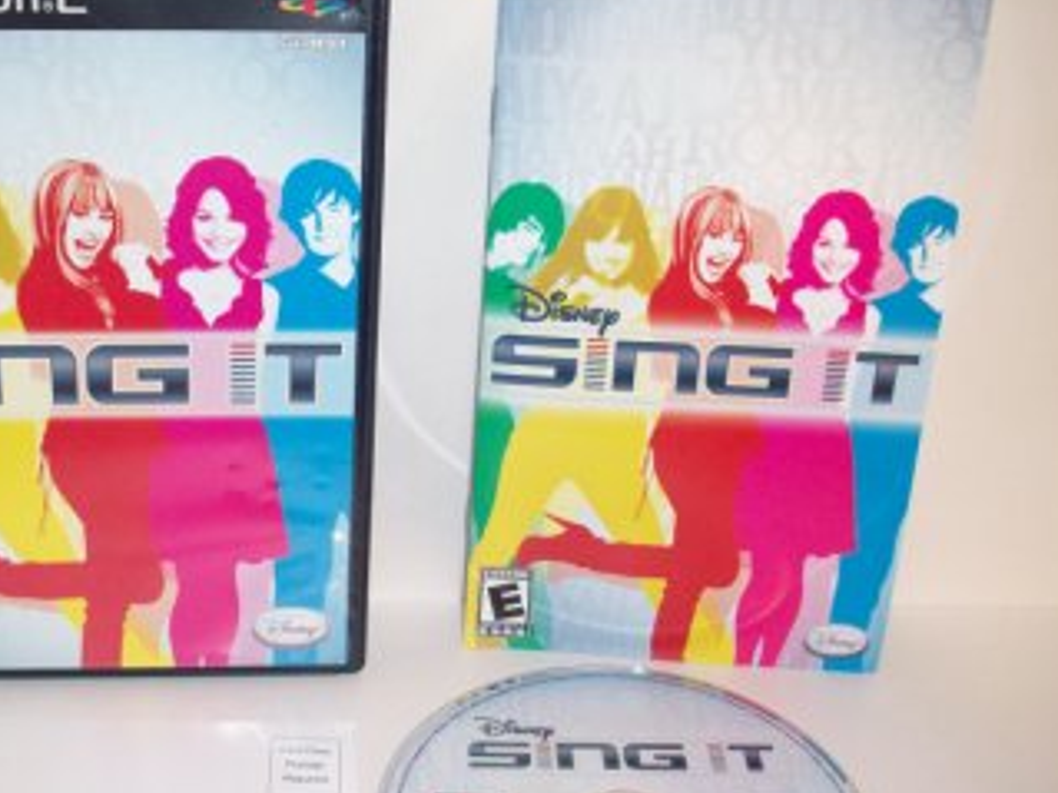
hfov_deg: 36.5
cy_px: 465
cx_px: 362
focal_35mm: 52
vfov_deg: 28.0
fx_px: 1589
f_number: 2.8
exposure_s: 1/45
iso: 160
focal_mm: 6.2
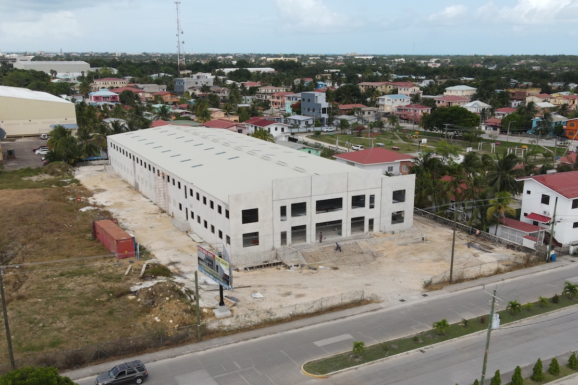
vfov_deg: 36.7
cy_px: 239
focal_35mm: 36
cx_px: 307
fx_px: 578
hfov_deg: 53.1
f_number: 2.8
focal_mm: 4.5
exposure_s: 1/500
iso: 100
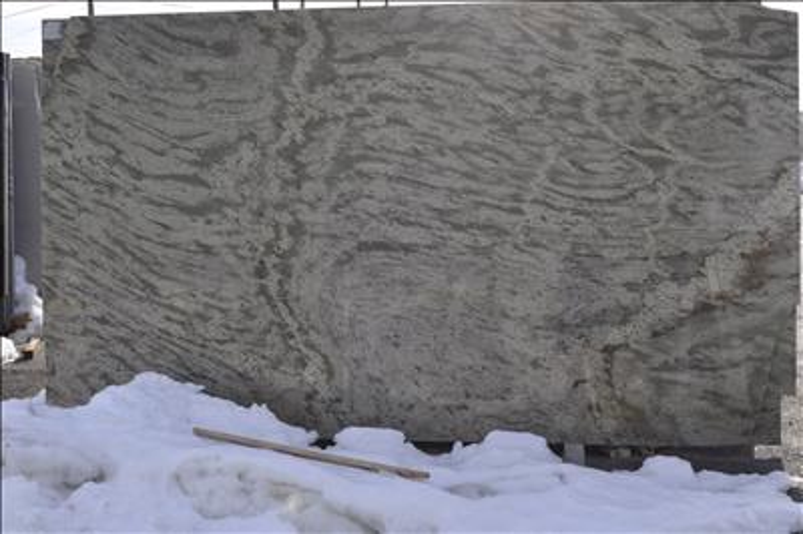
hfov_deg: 38.9
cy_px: 267
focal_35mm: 51
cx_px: 402
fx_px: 1137
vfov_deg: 26.4
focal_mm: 34
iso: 200
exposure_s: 1/320
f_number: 9
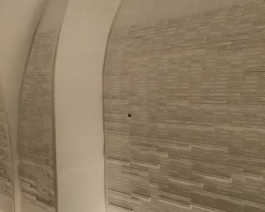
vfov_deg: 25.0
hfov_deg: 30.0
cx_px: 44
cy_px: 109
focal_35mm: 61
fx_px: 479
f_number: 2.4
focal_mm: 3.3
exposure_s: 1/40
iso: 400
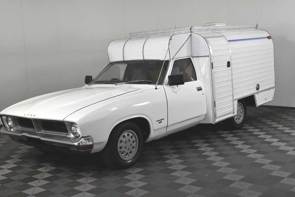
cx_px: 148
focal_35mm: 48
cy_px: 98
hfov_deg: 41.1
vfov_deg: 28.1
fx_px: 393
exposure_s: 1/400
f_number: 10
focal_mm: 32
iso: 1600
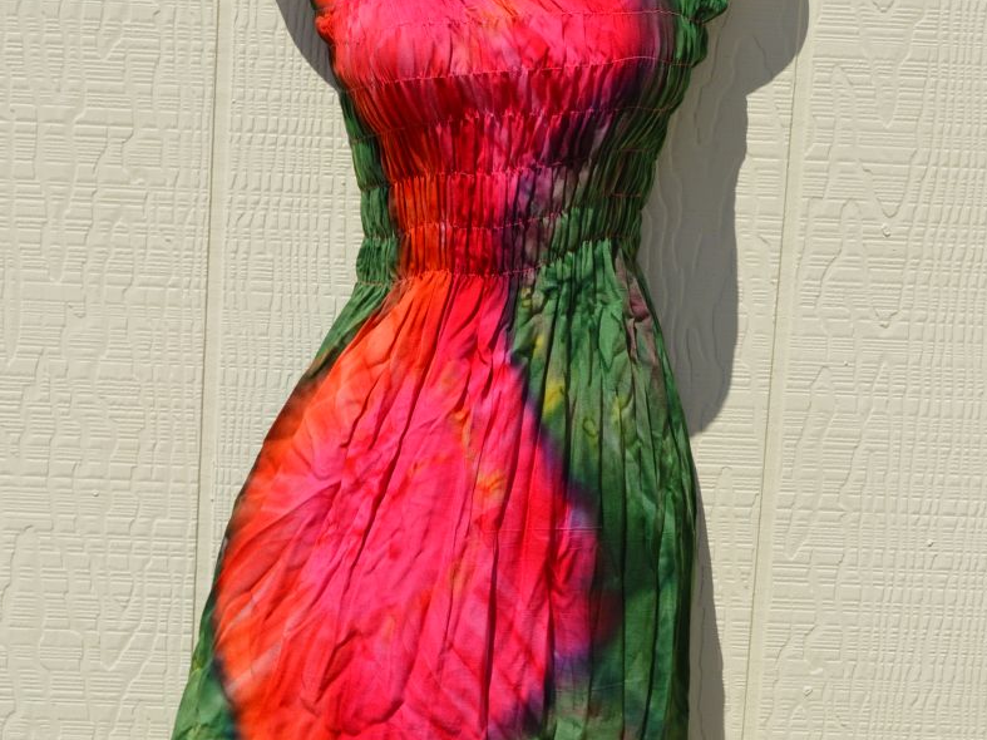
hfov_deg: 15.9
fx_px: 3528
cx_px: 491
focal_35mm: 124
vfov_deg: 12.0
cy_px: 518
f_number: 10
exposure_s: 1/400
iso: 100
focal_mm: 55
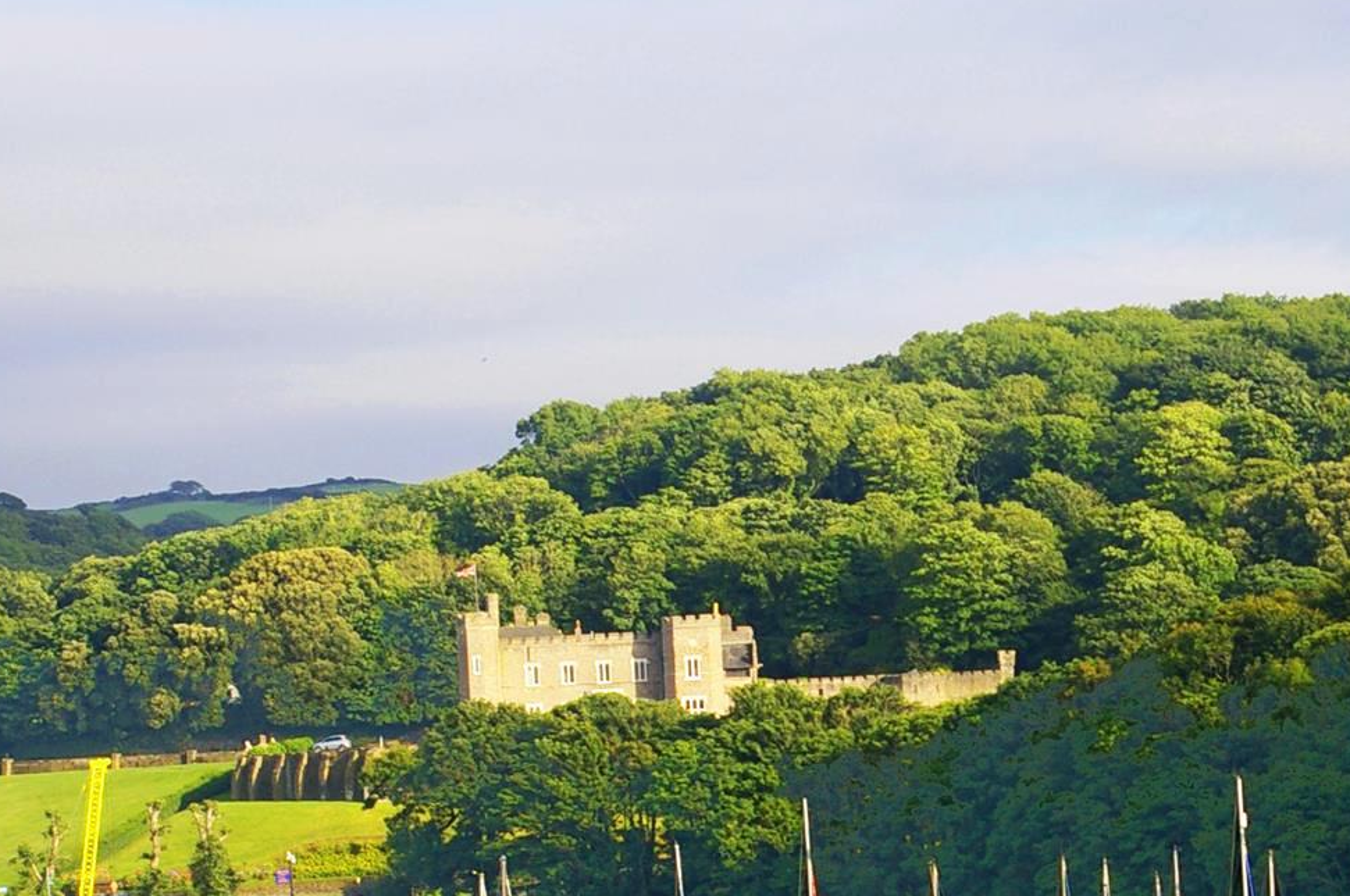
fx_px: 5094
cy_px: 824
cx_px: 1136
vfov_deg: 10.0
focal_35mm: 136
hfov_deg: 15.0
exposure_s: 1/125
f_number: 6.7
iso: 200
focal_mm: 40
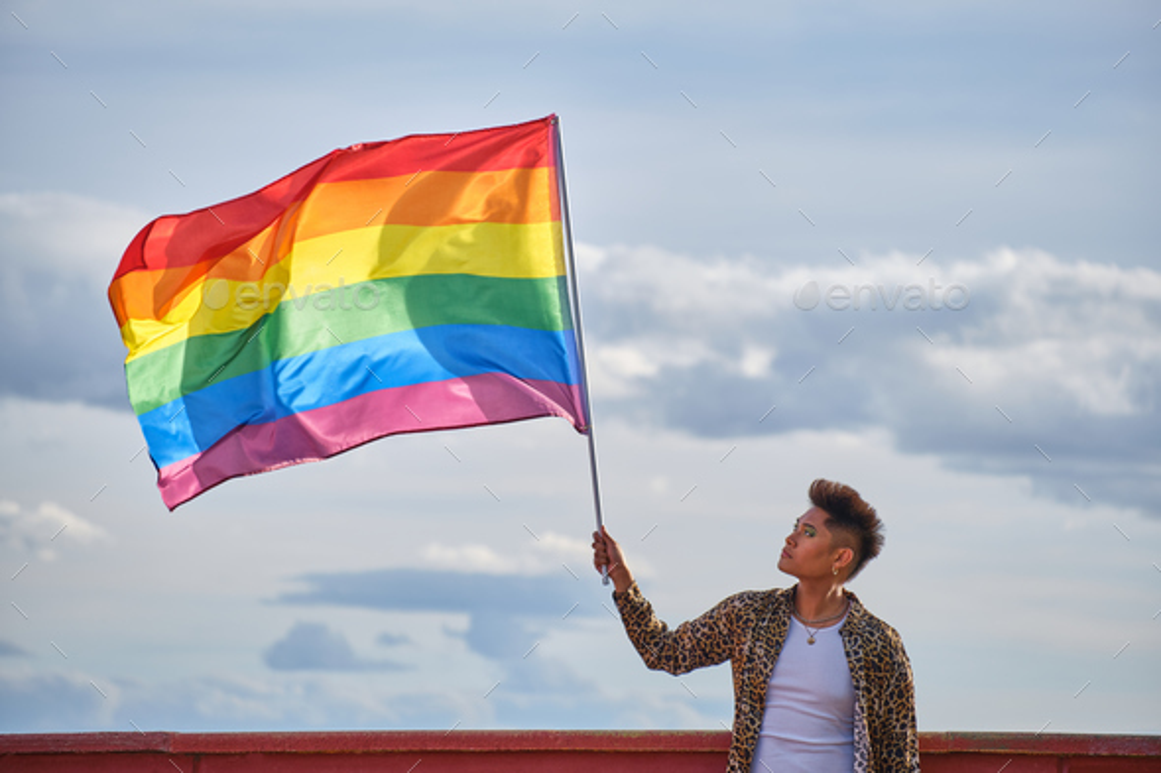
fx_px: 5610
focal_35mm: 174
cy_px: 386
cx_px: 580
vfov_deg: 7.9
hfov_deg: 11.8
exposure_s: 1/500
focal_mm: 115.9
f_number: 4.2
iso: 160
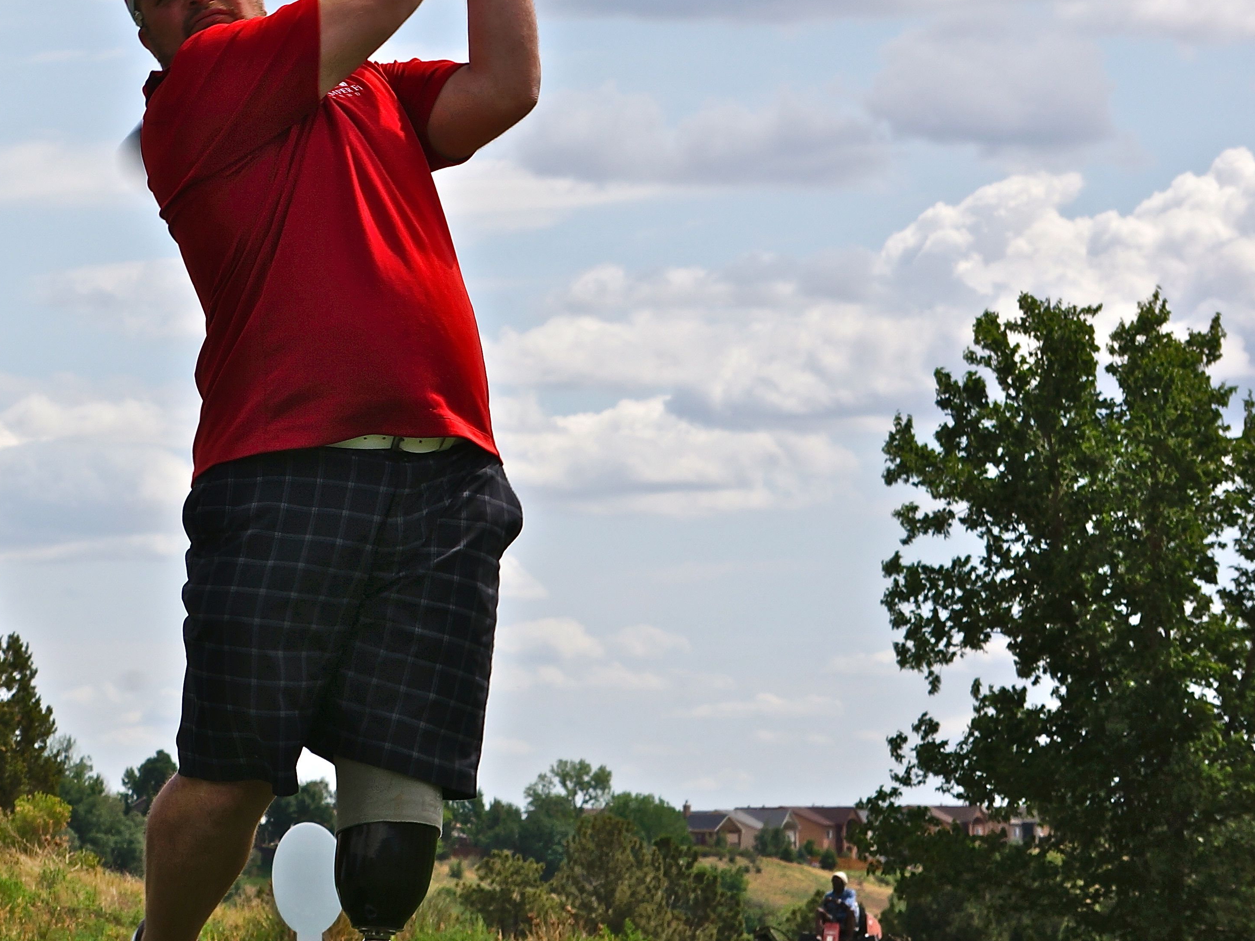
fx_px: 8368
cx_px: 212
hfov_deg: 8.6
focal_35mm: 231
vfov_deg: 6.4
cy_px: 432
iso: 100
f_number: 14
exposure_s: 1/160
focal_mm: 95
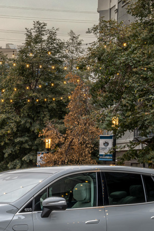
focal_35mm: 140
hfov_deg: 9.7
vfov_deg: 14.7
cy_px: 132
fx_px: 899
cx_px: -15
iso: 100
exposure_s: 4
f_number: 20
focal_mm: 51
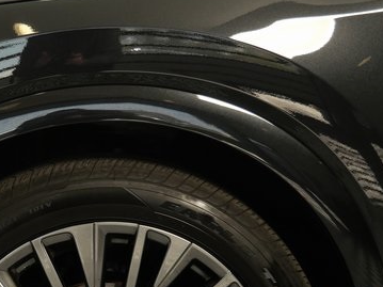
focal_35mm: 114
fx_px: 1261
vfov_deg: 12.9
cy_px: 268
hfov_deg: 17.1
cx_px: 73
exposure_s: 1/200
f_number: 4.1
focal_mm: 20
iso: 250
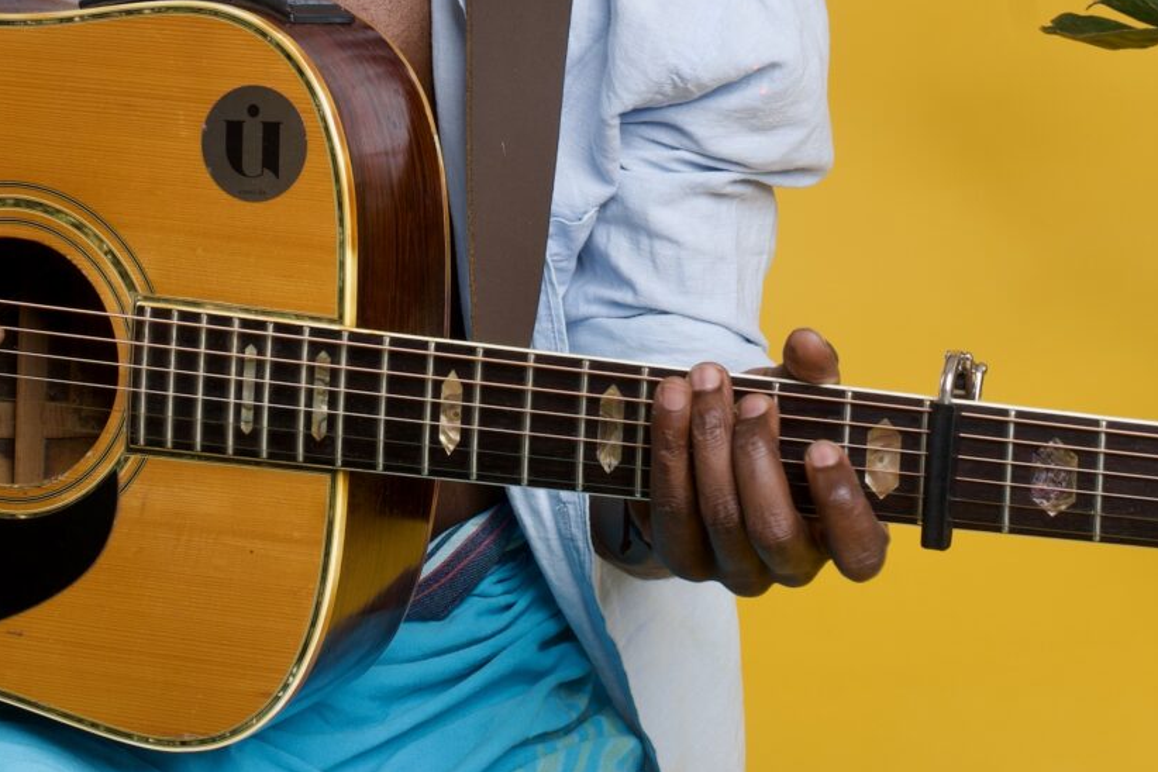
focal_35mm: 109
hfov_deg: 18.7
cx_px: 376
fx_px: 3506
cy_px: -95
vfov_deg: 12.3
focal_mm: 35
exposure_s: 1/100
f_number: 10
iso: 200
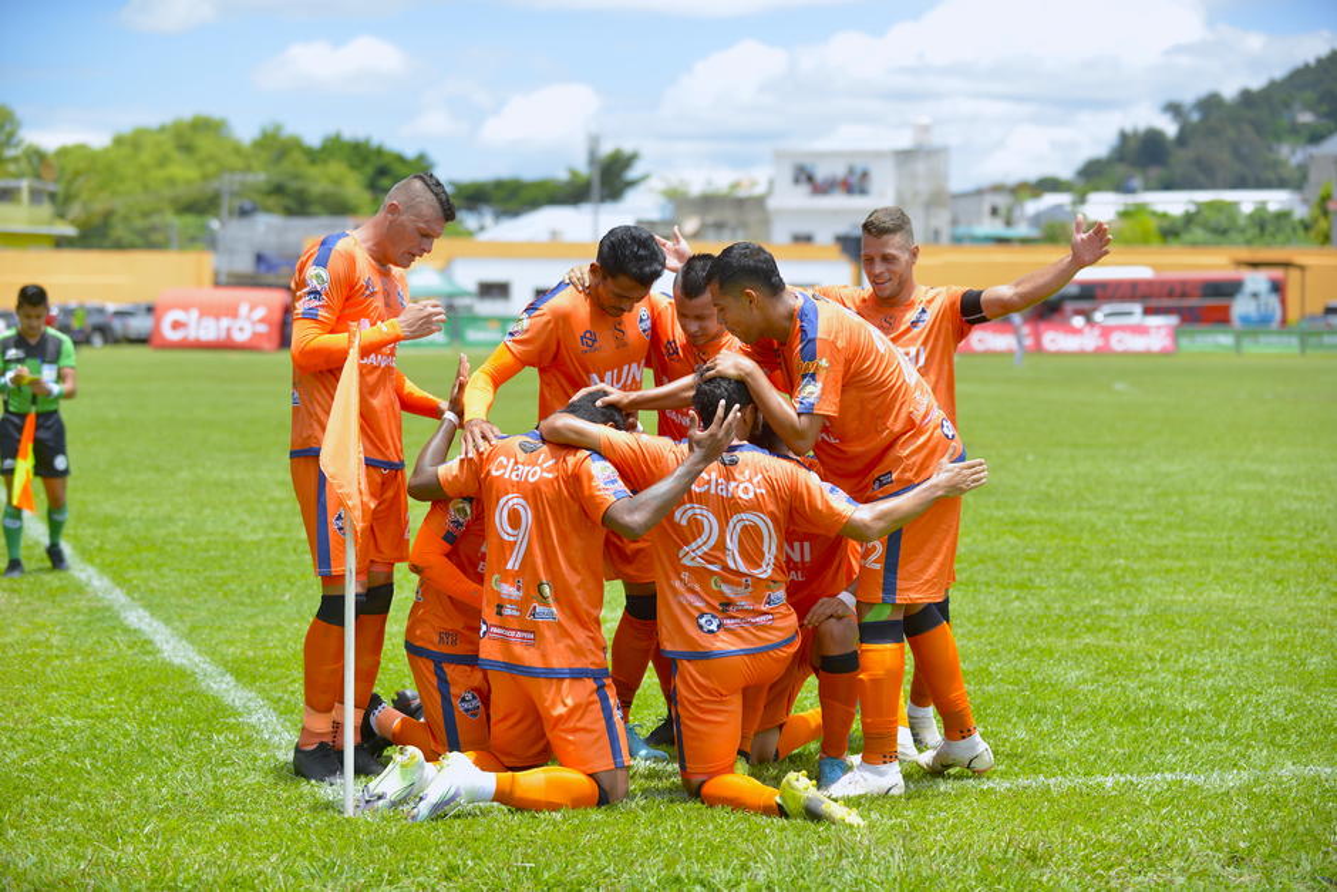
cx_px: 668
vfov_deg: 15.9
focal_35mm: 86
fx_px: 3194
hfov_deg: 23.6
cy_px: 446
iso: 250
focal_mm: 86
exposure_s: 1/2000
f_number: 3.2
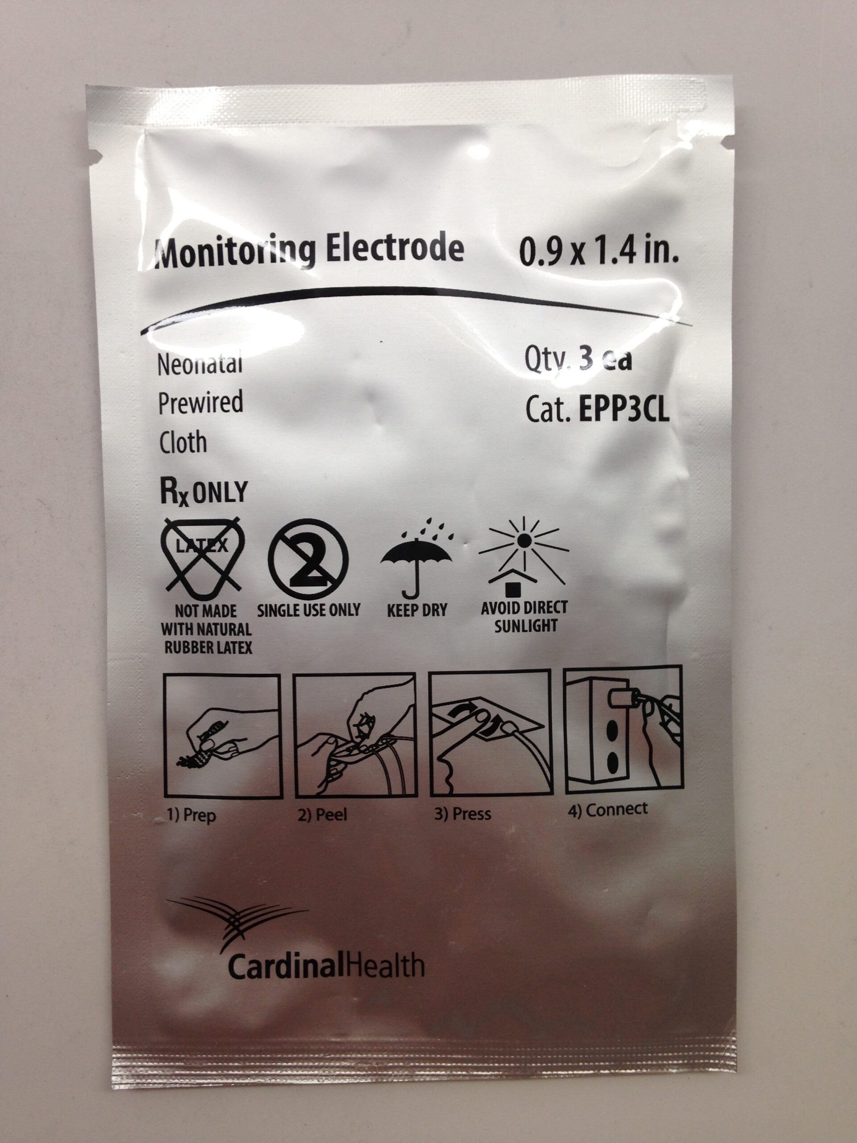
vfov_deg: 55.4
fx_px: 1089
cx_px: 428
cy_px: 572
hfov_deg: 42.9
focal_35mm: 33
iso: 50
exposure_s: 1/60
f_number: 2.4
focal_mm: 4.12
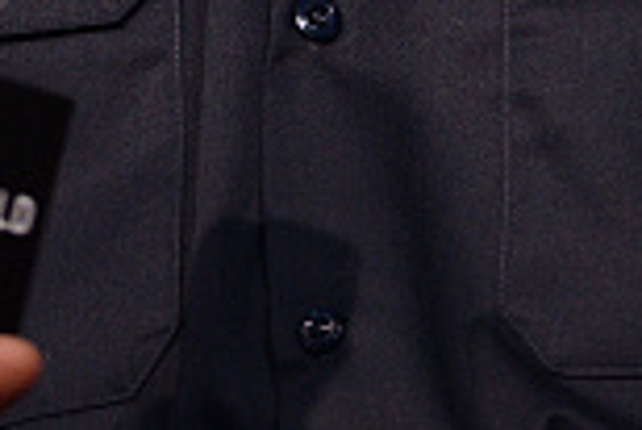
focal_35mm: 1157
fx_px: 20652
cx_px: 152
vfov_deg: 1.2
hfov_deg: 1.8
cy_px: -797
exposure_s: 1/320
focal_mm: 300
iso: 2500
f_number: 3.2
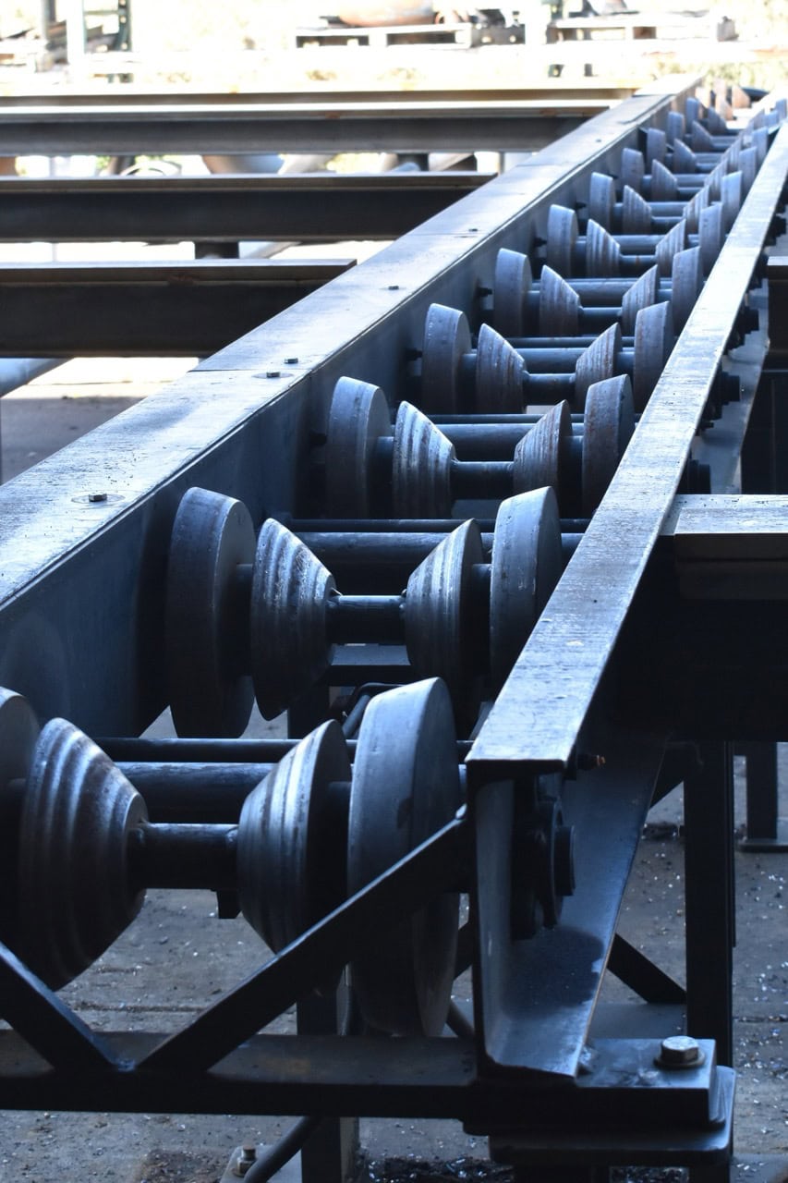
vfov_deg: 33.4
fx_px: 1970
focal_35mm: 60
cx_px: 394
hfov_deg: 22.6
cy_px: 592
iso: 800
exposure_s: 1/160
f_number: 10
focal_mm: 40
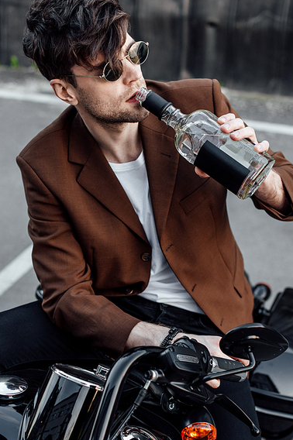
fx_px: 807
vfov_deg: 30.4
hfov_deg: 20.6
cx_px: 126
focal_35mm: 66
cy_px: 282
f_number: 3.2
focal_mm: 50
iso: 640
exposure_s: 1/160
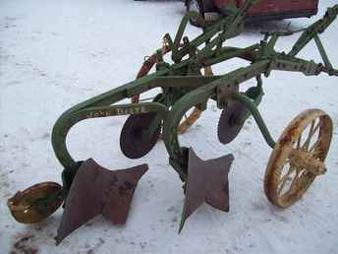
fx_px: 352
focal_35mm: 36
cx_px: 169
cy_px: 127
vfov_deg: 39.7
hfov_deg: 51.4
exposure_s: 1/83.3
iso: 80
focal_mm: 6
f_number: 2.7
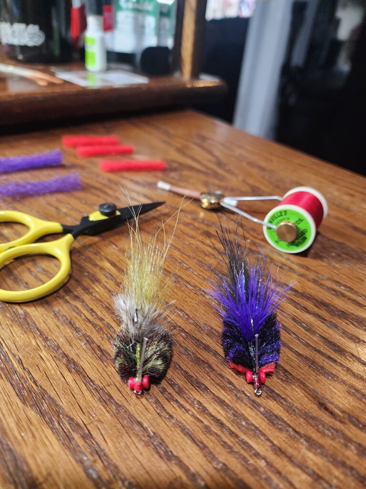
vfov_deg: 73.9
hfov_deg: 58.9
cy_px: 244
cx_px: 183
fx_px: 324
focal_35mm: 23
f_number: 1.8
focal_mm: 6.4
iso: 640
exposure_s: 1/120
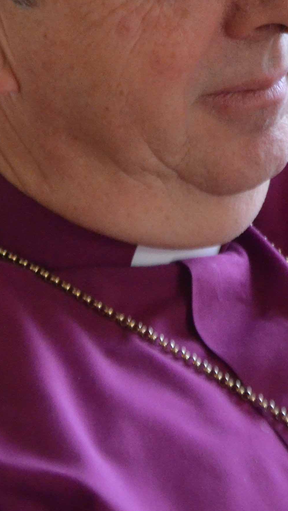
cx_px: 208
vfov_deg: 3.6
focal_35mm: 593
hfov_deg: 2.0
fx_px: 8056
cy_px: 49
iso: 2800
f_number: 5
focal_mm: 135
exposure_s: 1/500
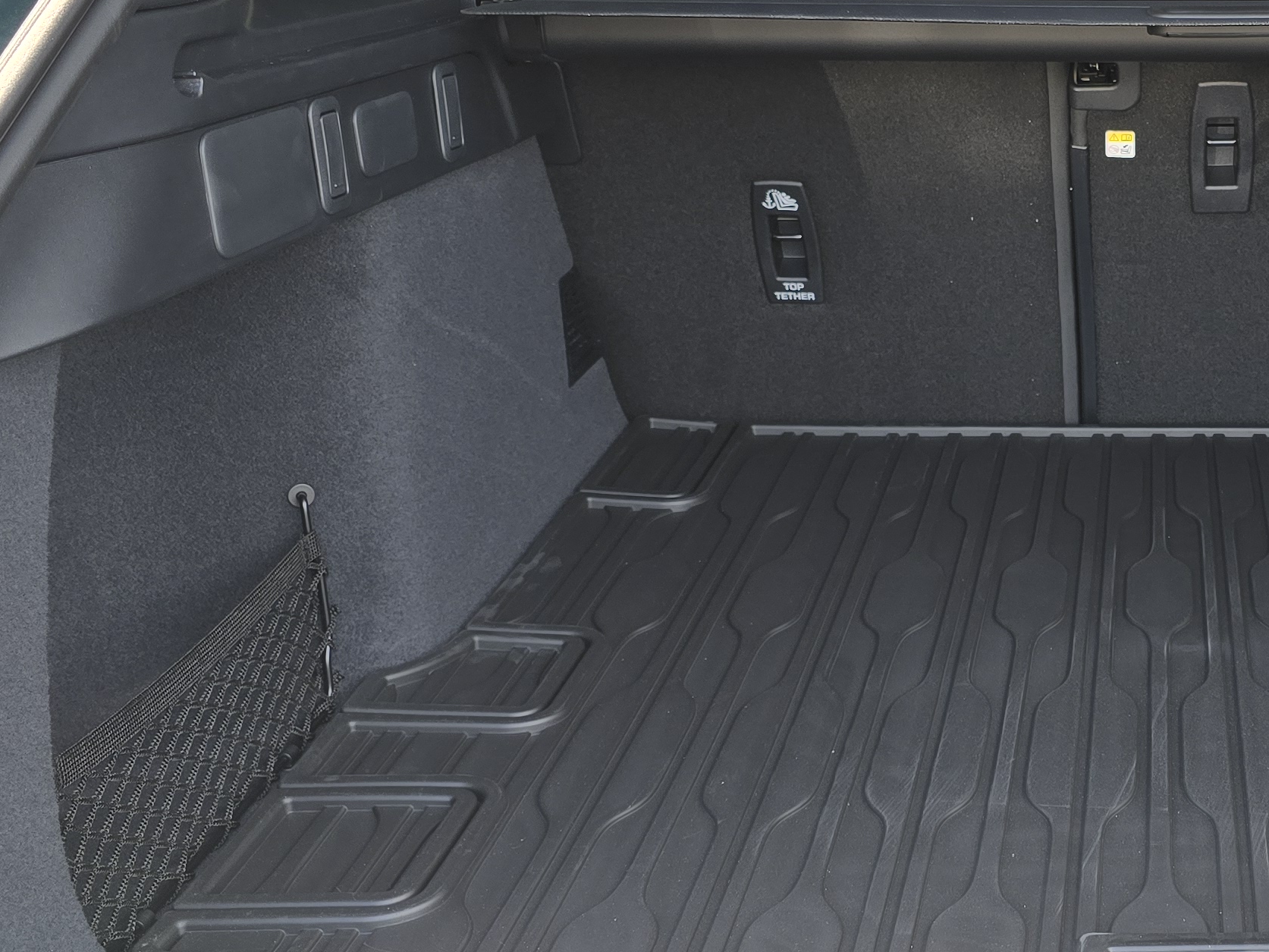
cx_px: 1225
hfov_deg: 32.5
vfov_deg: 26.6
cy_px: 452
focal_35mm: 55
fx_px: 2016
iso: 32
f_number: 1.7
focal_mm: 6.3
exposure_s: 1/180
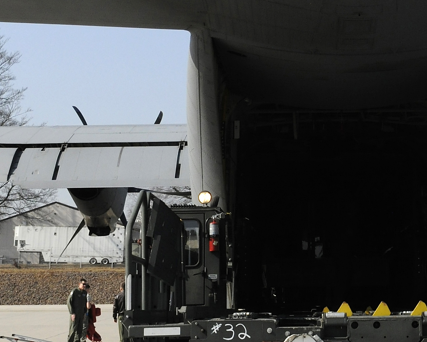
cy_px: -27
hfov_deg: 22.8
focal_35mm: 82
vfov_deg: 18.1
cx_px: 370
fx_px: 1036
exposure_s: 1/1250
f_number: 10
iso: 500
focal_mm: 26
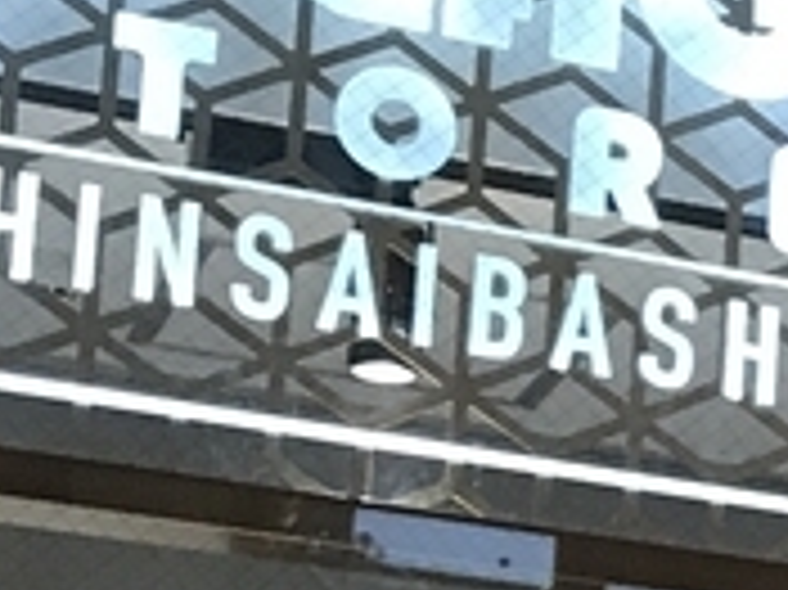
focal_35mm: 192
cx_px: 2013
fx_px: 4368
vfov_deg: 7.5
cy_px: 1049
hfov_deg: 9.1
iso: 40
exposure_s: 1/30
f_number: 1.8
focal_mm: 3.99
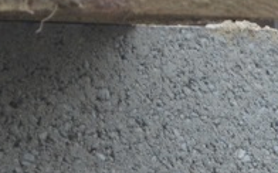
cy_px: 387
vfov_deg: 1.6
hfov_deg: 2.6
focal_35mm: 820
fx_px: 6203
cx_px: 596
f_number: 5.6
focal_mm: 105
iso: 360
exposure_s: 1/125
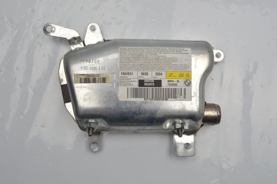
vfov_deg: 35.4
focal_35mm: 38
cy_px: 92
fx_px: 288
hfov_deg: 51.3
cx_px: 138
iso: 100
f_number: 14
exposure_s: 1/13
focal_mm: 25
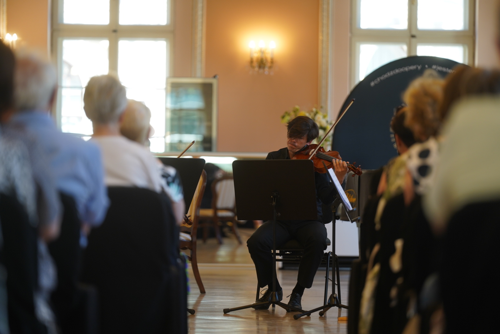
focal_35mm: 185
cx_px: 250
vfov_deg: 7.4
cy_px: 167
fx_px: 2571
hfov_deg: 11.1
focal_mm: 185
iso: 400
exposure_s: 1/125
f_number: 2.8
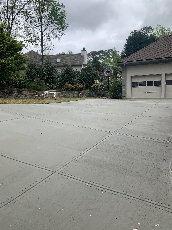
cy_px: 115
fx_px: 172
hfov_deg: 53.1
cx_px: 86
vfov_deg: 67.3
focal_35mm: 26
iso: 25
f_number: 1.8
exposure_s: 1/1916
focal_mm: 4.25
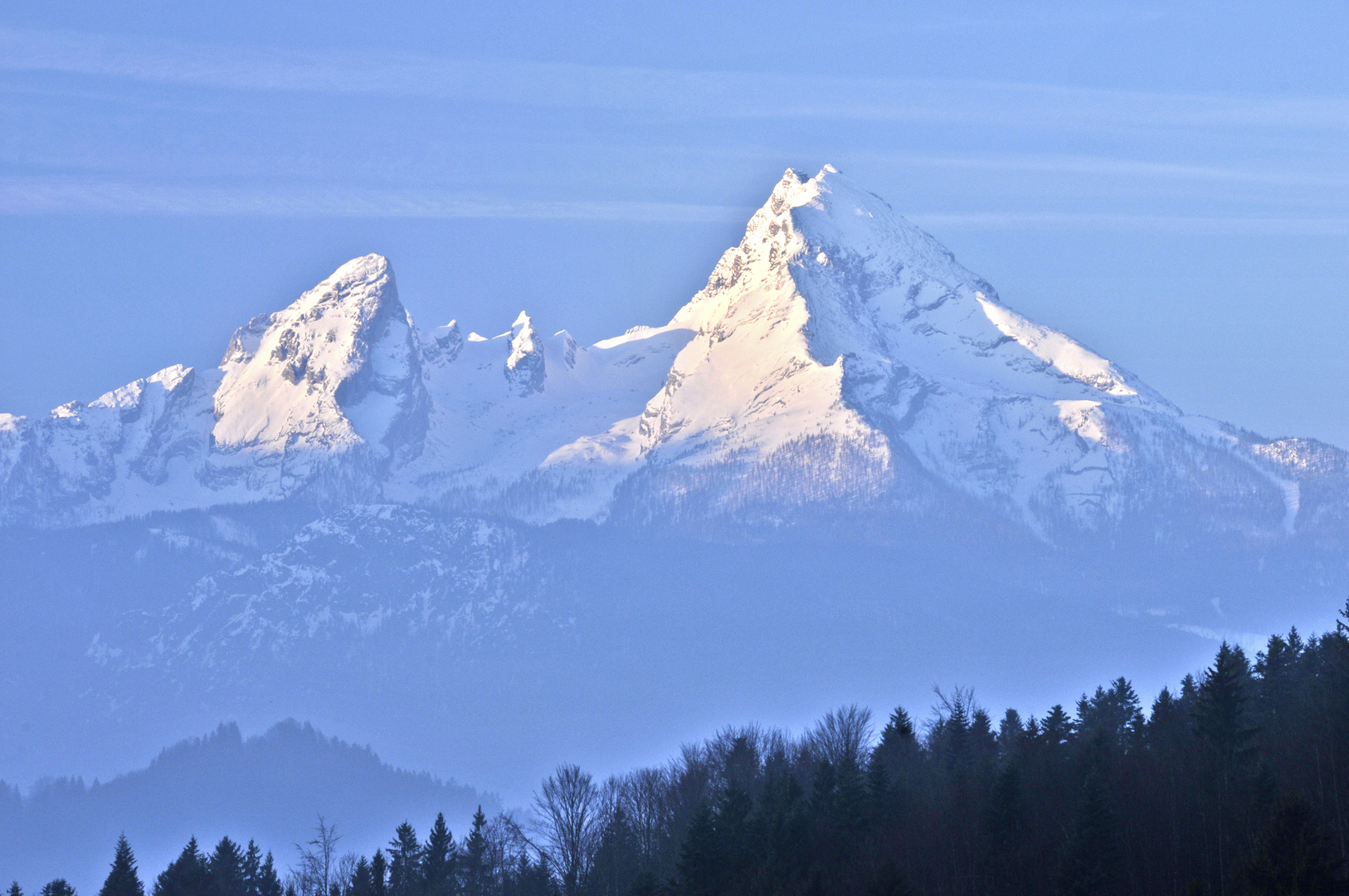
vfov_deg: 12.1
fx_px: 4211
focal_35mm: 112
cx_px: 674
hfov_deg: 18.2
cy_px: 448
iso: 200
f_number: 16
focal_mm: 75
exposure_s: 1/10
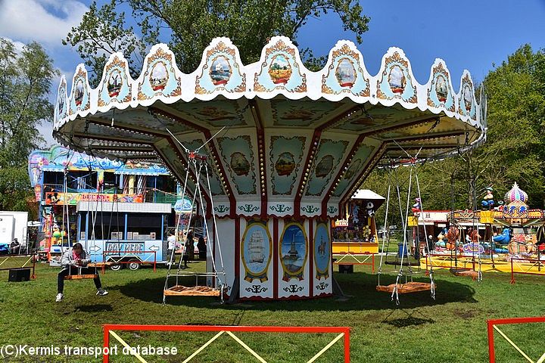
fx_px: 500
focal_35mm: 33
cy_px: 182
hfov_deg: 57.2
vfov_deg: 40.0
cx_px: 272
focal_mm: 22
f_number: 8
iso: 160
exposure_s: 1/500
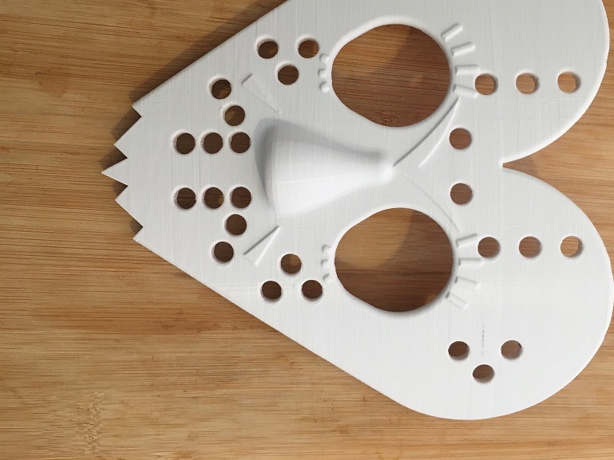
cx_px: 349
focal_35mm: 38
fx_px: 674
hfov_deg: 48.8
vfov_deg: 37.5
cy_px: 167
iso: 64
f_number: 2.2
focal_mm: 4.15
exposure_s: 1/33
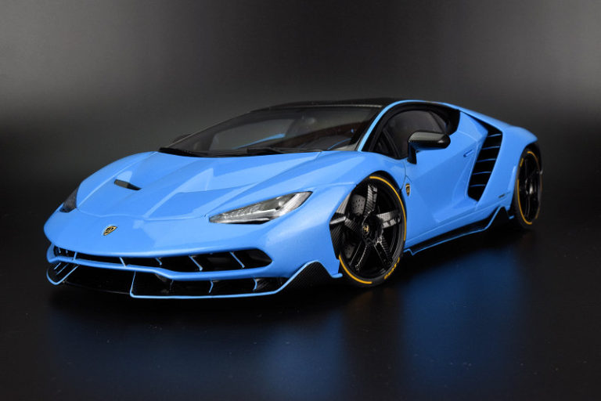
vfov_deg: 28.9
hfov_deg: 42.3
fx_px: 776
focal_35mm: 46
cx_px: 300
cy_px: 200
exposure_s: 1/25
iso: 800
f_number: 25
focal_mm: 31
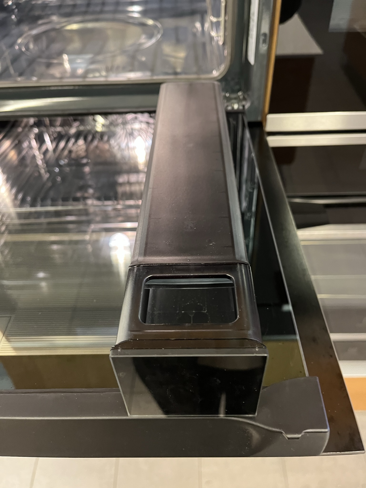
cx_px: 183
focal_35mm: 26
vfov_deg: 67.3
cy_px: 244
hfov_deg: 53.1
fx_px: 367
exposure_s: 1/33
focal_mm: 5.1
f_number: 1.6
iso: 400
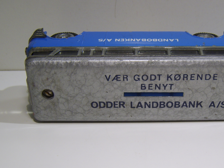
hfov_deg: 39.1
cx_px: 152
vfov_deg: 30.2
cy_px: 94
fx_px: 311
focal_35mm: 48
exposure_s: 1/32
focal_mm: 8.13
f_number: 2.7
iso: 71
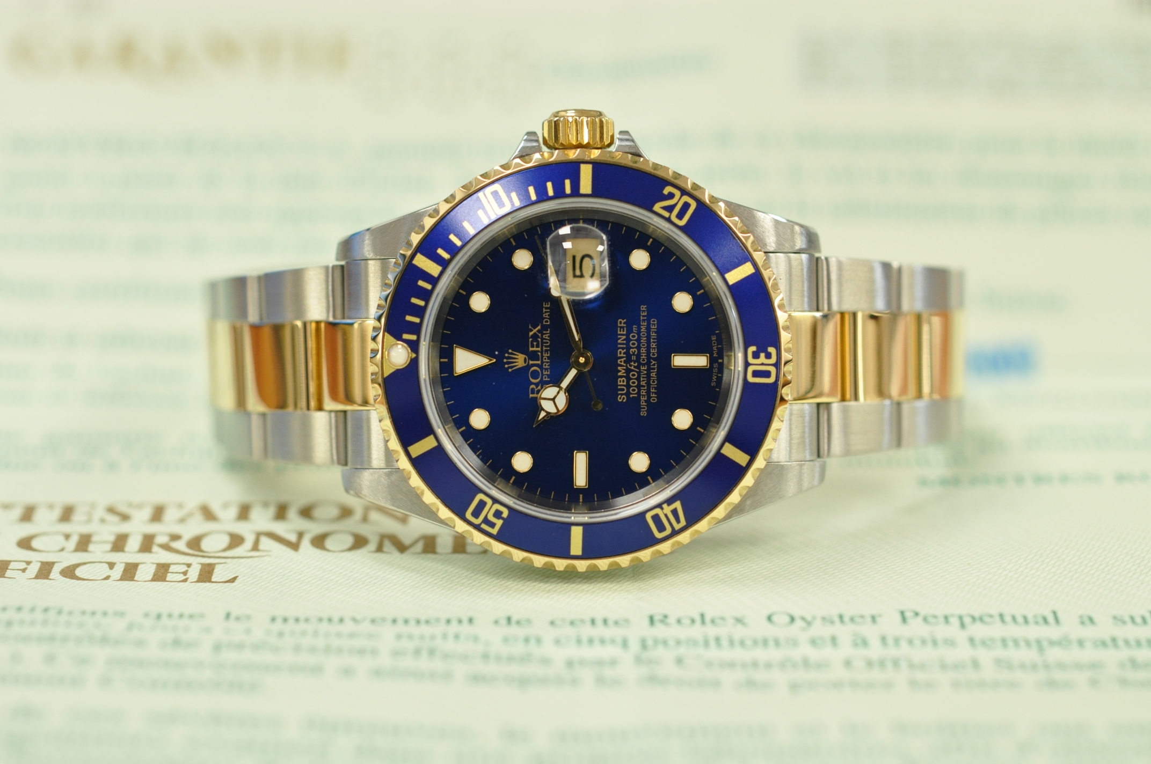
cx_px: 576
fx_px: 2874
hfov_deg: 22.6
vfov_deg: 15.2
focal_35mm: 90
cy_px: 382
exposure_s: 1/125
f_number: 5
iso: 800
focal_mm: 60
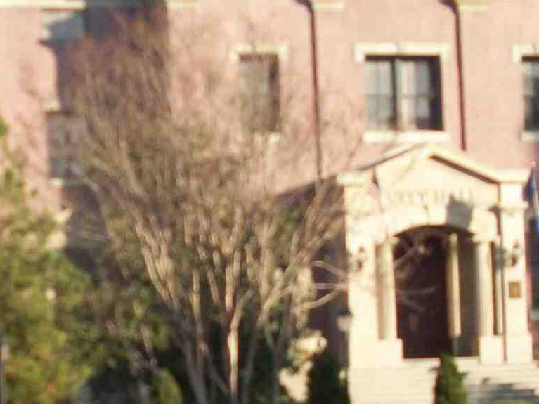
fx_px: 1946
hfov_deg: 15.7
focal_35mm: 125
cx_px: 161
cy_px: 292
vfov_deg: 11.8
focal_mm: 6.2
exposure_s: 1/546
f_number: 2.8
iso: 80
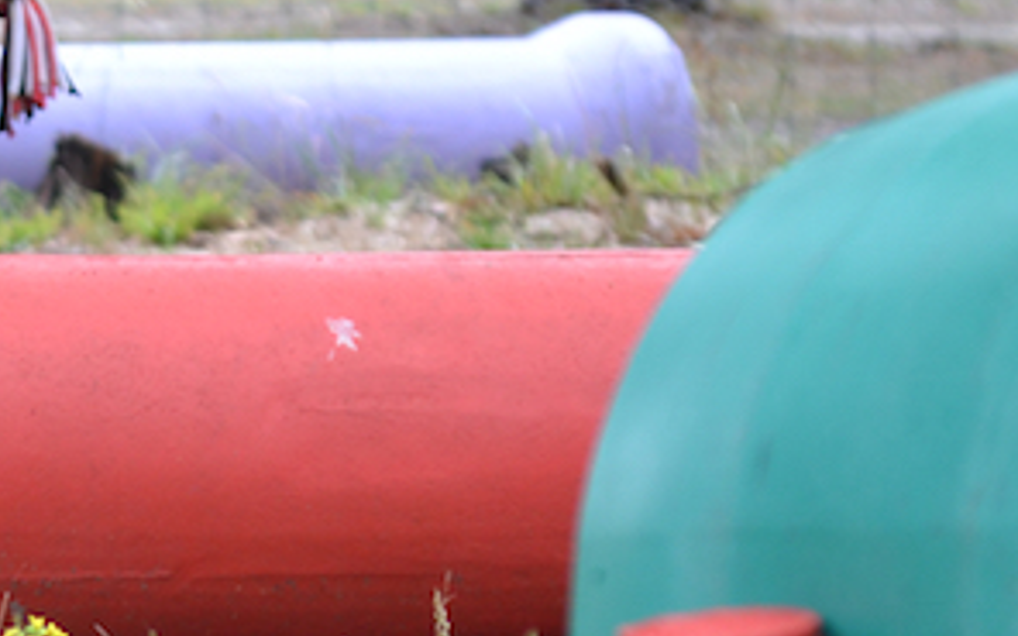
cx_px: -196
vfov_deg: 2.1
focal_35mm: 630
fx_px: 17479
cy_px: 607
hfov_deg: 3.3
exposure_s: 1/500
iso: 400
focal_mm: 122
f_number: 4.8
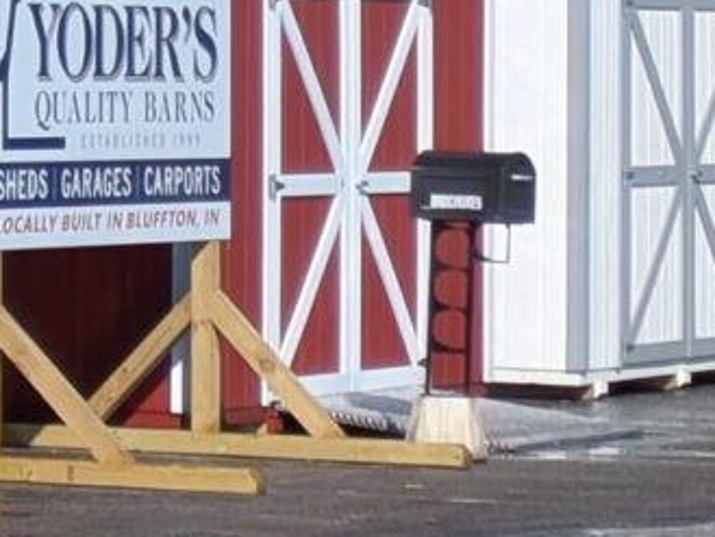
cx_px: -280
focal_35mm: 317
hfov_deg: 6.2
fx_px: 6550
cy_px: -444
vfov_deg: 4.6
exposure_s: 1/3472
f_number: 1.89
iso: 39
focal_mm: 5.43
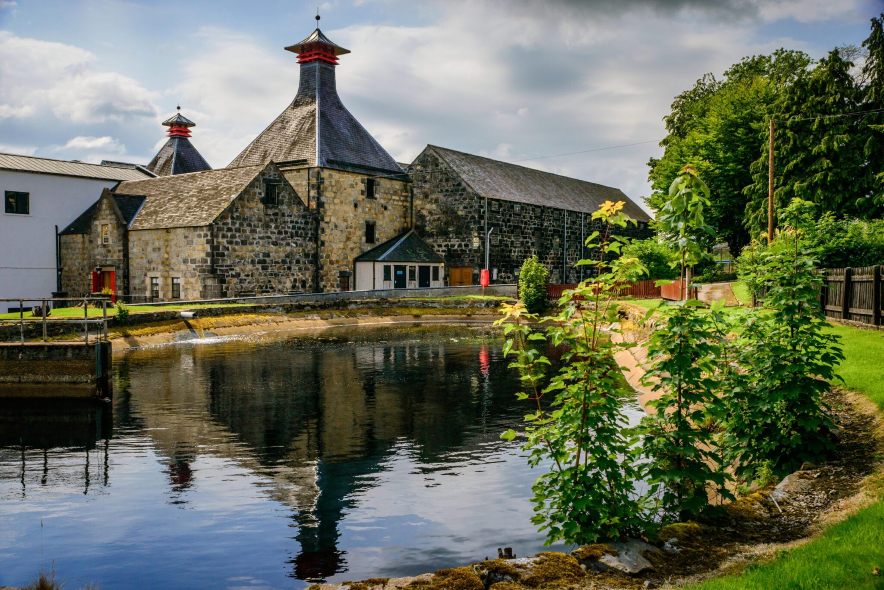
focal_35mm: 32
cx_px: 442
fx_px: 786
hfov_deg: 58.7
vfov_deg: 41.1
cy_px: 295
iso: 400
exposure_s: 1/4000
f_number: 8
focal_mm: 32
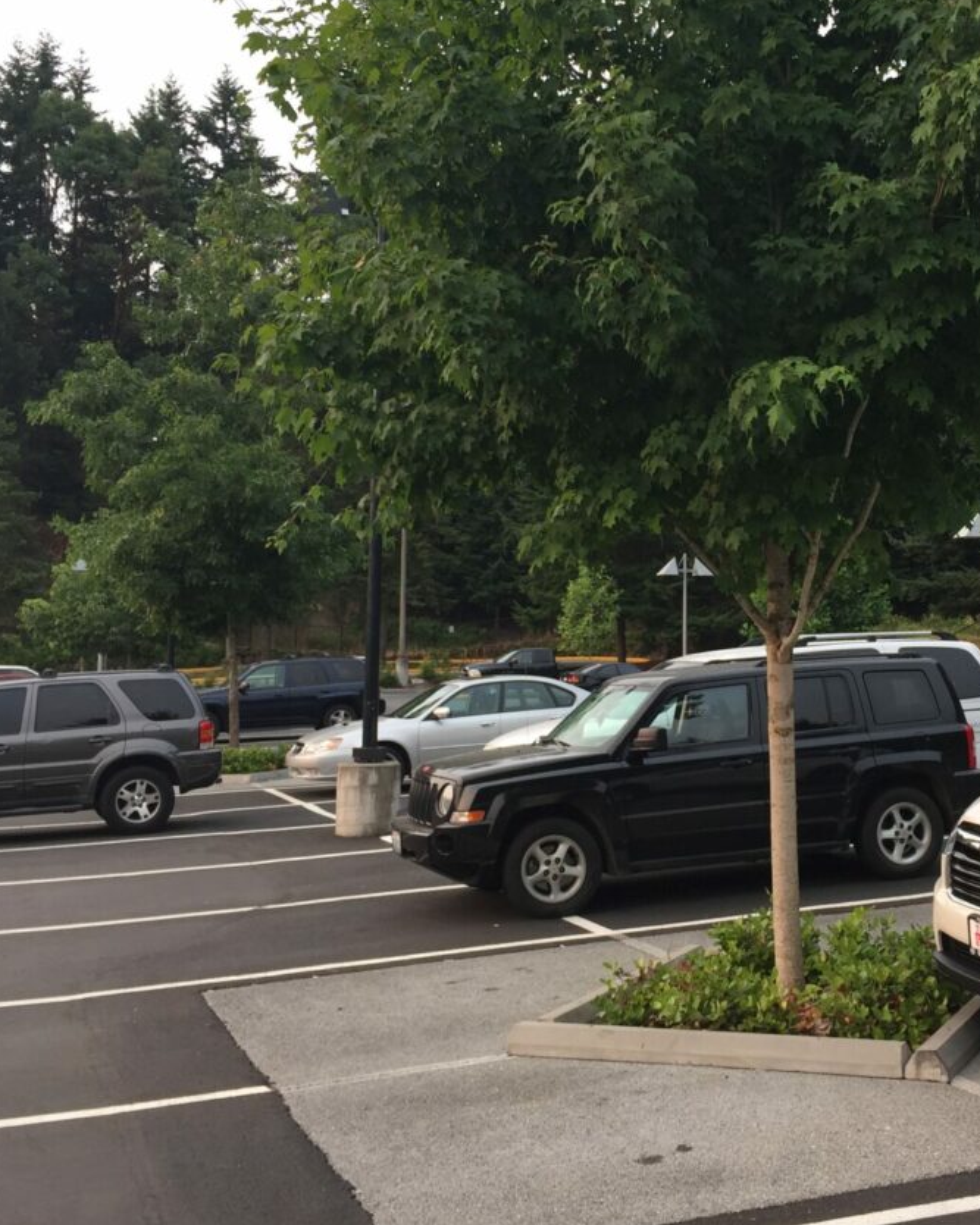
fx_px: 1632
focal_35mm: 45
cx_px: 729
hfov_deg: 32.8
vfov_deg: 41.0
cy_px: 510
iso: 32
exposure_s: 1/291
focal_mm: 4.15
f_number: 2.2
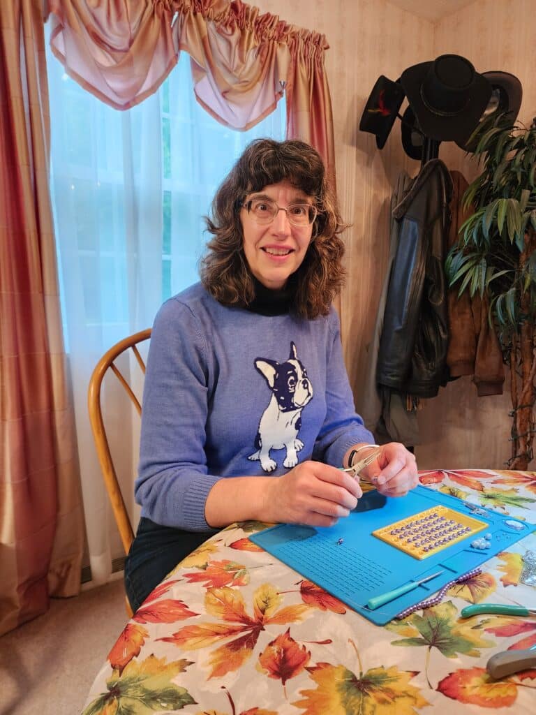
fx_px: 475
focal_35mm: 23
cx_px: 268
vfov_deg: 73.9
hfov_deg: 58.9
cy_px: 358
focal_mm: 6.4
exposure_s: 1/60
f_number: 1.8
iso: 640
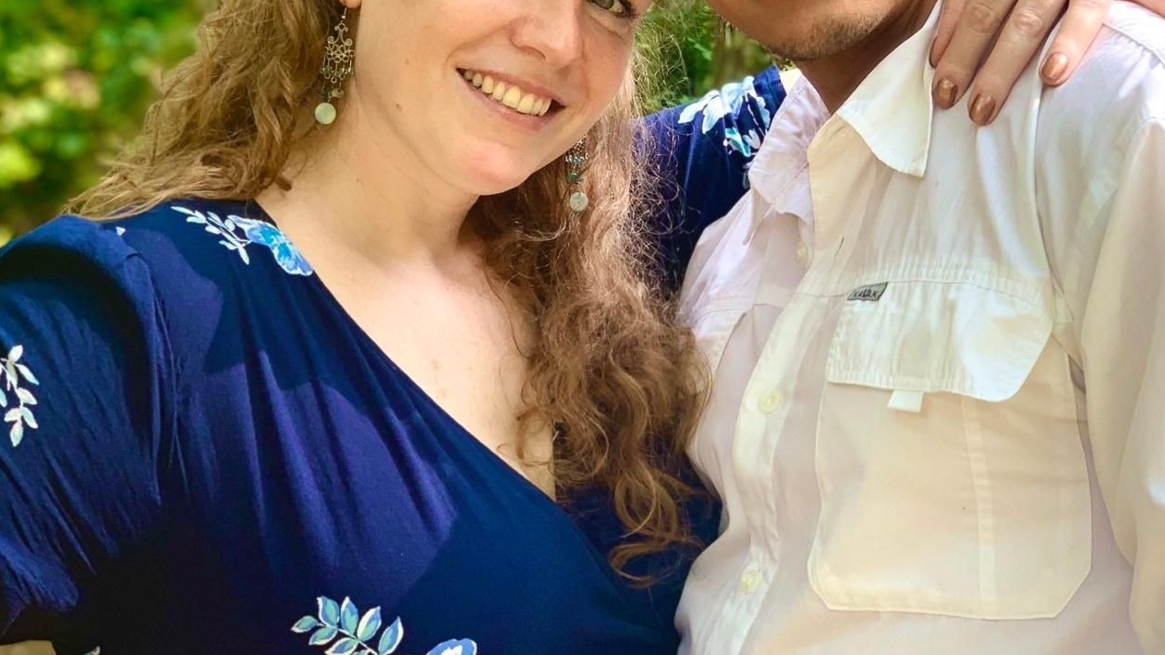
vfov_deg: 13.1
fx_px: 2842
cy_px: 123
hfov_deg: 23.2
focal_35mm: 92
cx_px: 564
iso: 40
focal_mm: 6
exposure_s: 1/122
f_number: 2.4
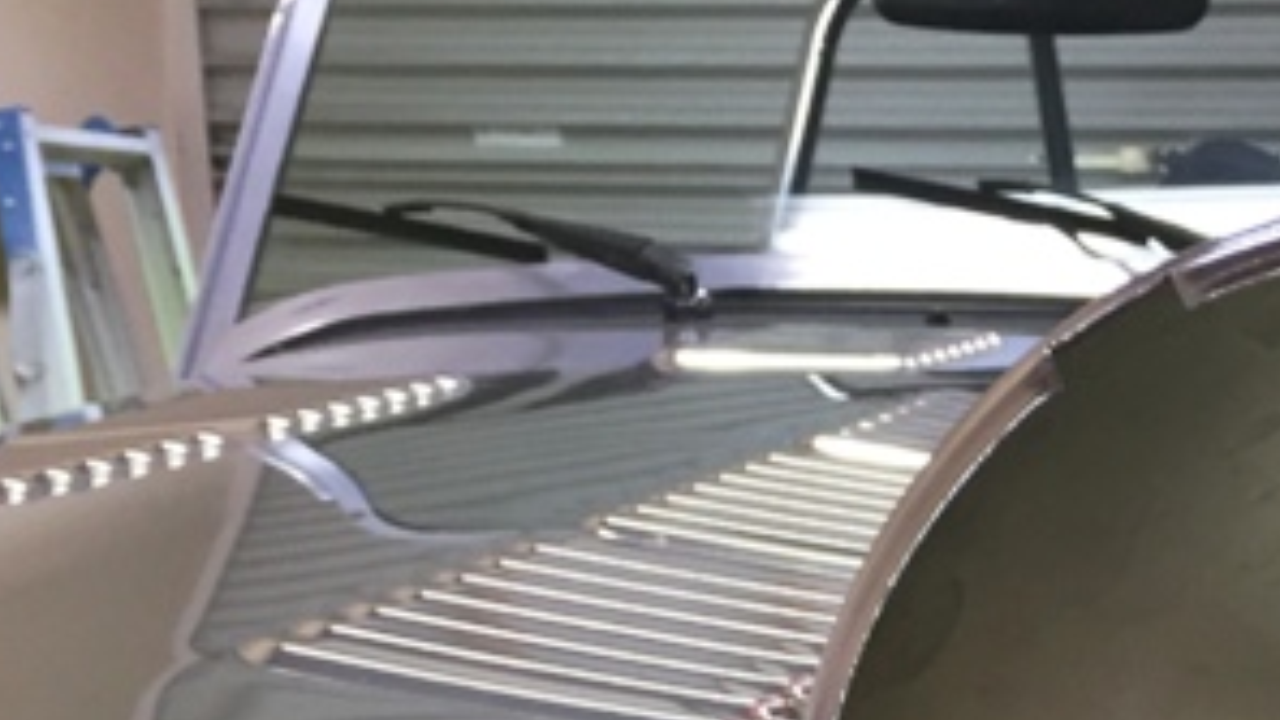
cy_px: 1276
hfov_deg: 24.5
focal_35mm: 85
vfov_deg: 12.9
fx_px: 2885
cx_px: 1056
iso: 125
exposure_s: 1/33
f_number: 2.2
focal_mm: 4.15
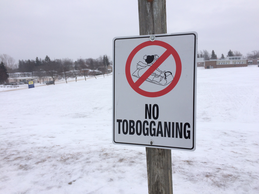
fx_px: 217
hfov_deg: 61.7
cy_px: 97
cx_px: 130
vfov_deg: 48.2
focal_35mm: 29
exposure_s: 1/1109
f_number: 2.2
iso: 32
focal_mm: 4.15
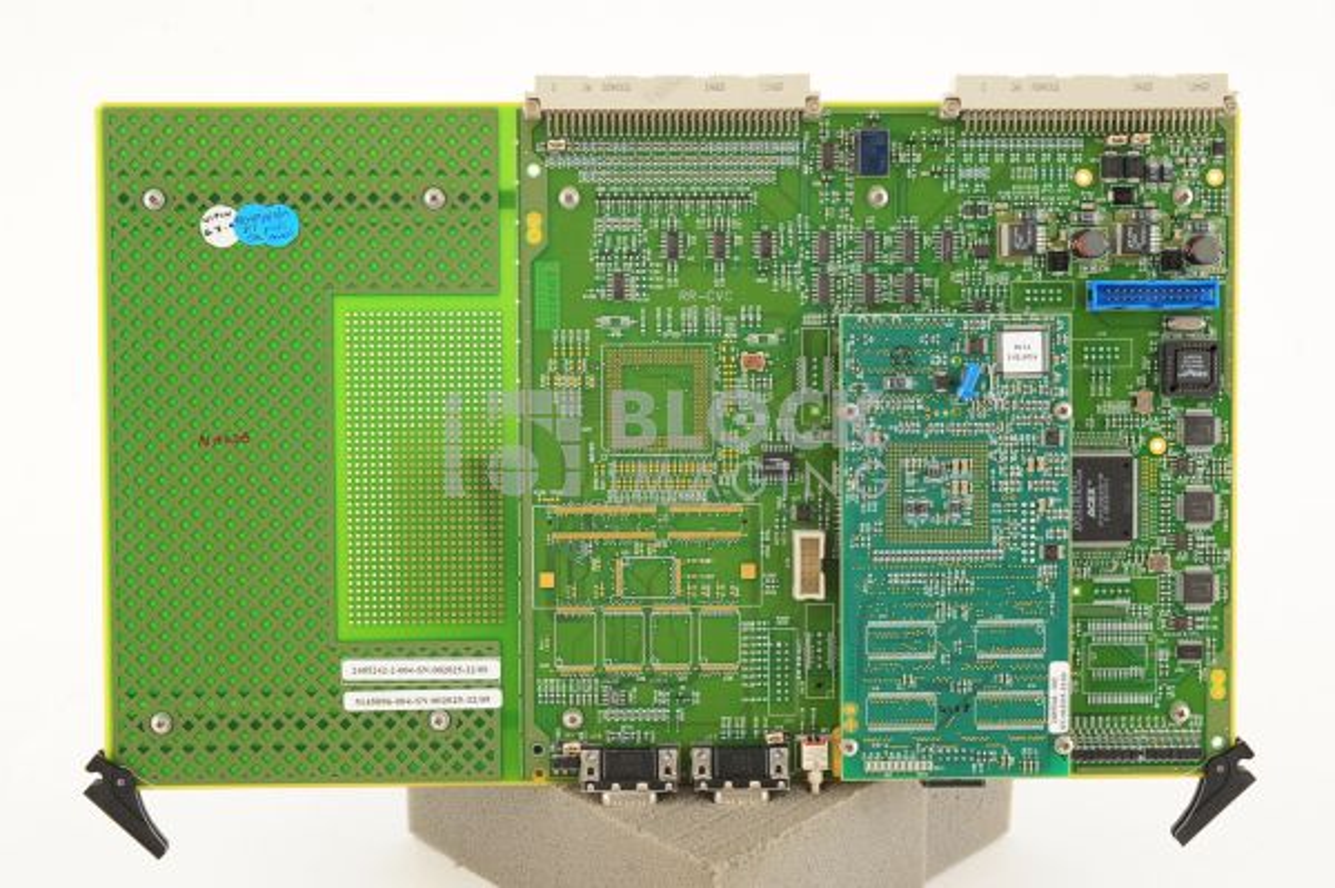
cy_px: 444
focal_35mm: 50
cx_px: 668
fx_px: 1853
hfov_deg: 39.6
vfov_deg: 26.9
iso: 1600
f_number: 10
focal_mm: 50
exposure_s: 1/125
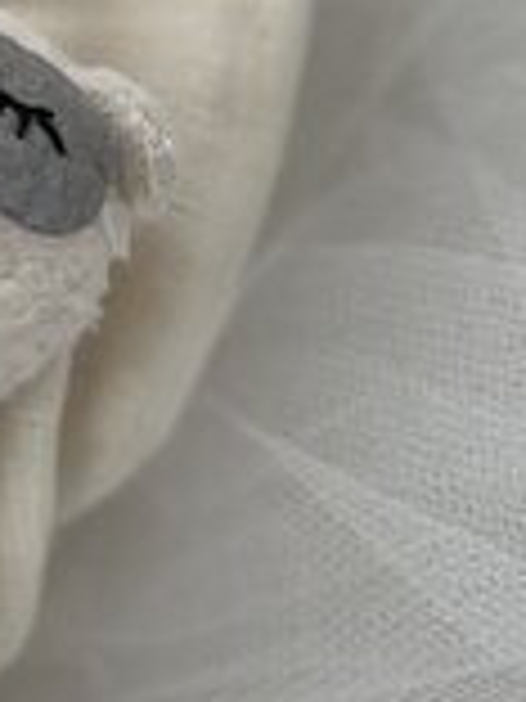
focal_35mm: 142
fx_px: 2877
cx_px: -616
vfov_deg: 13.5
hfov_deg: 9.6
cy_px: -133
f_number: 1.6
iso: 80
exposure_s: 1/121
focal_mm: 4.2
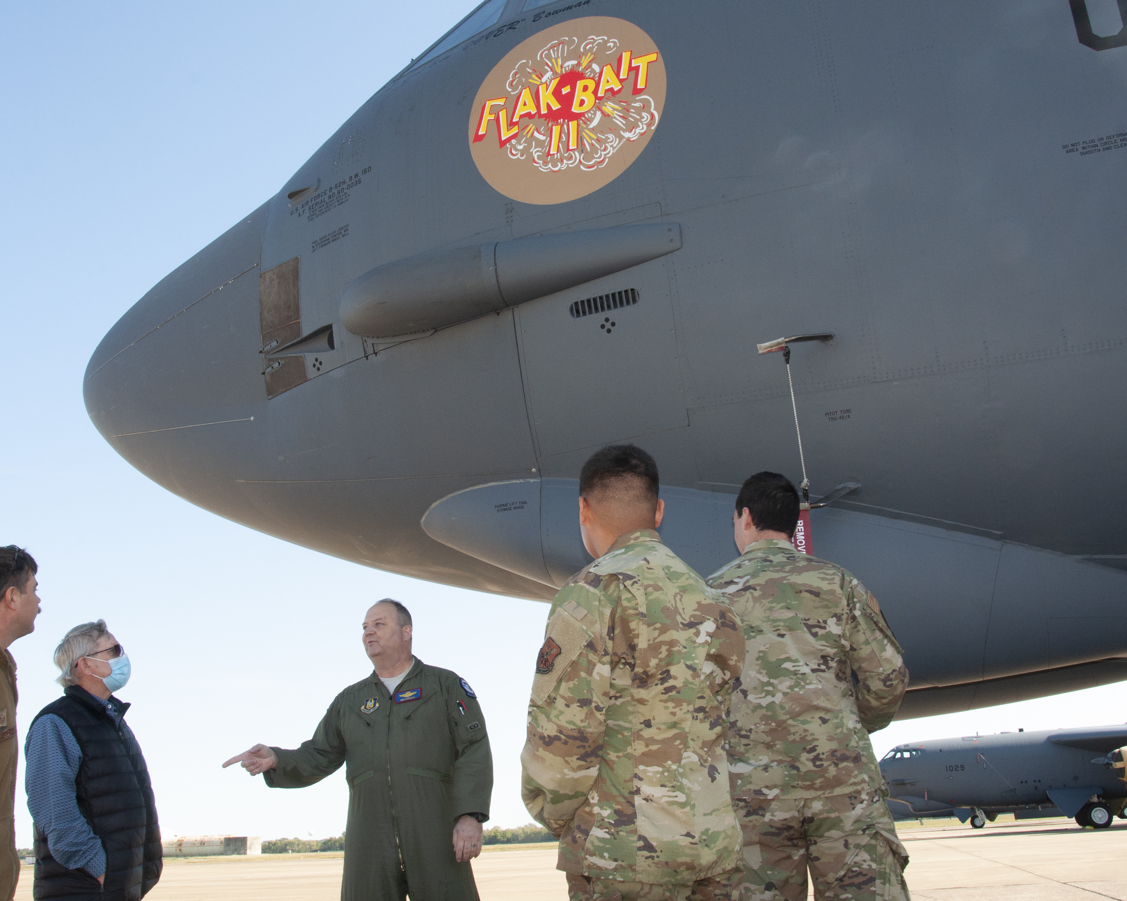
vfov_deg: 43.4
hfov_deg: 52.8
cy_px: 449
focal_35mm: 34
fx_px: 1134
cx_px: 584
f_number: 16
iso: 800
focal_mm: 20
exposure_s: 1/200
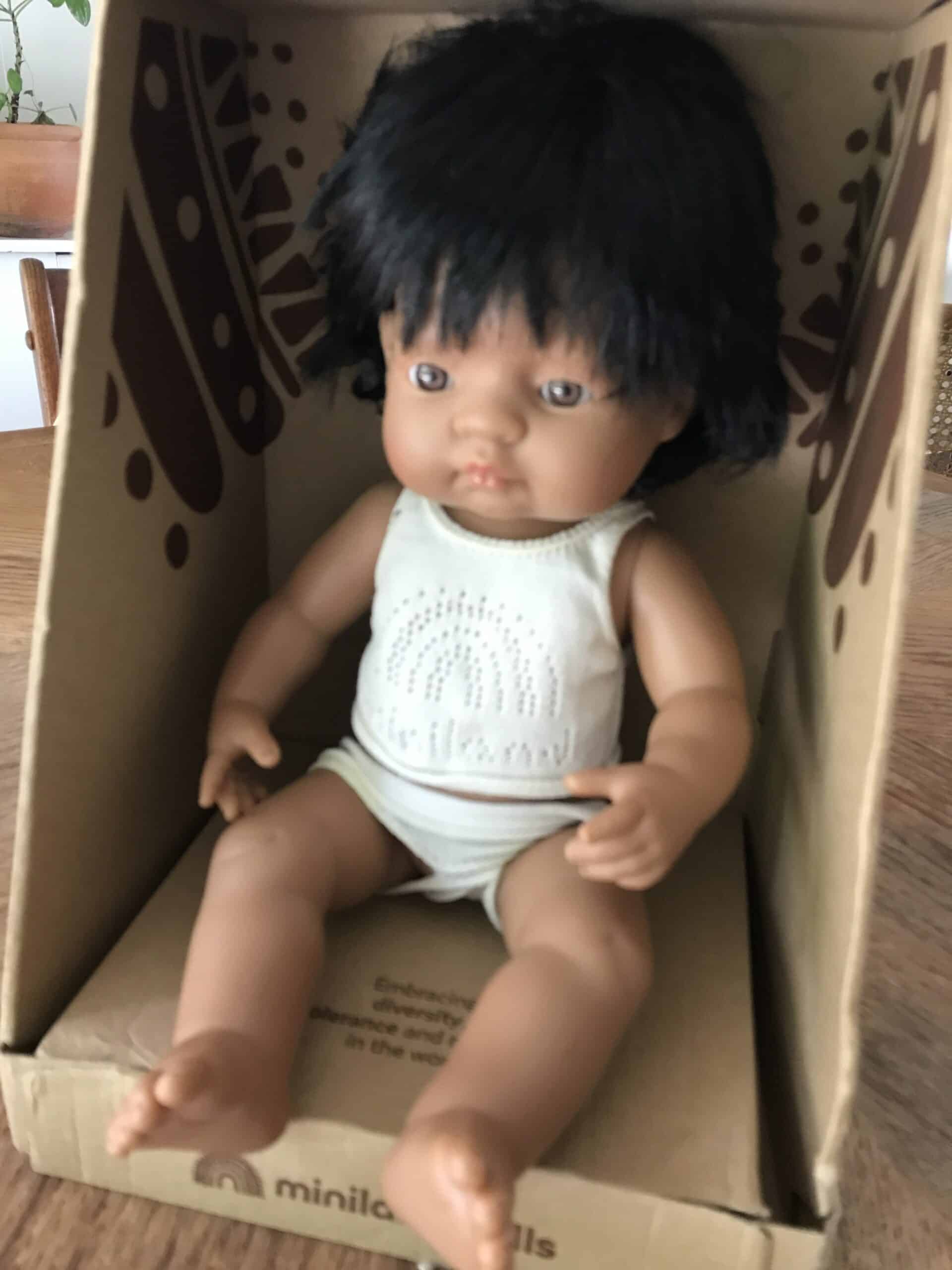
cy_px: 635
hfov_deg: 49.7
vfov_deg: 63.4
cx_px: 476
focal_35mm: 28
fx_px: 1027
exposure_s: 1/15
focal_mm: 3.99
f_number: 1.8
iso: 64
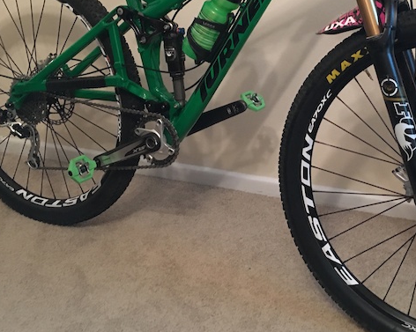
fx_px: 591
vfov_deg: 31.0
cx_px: 293
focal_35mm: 48
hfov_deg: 38.1
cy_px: 92
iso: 400
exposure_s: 1/15
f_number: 2.2
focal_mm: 4.15
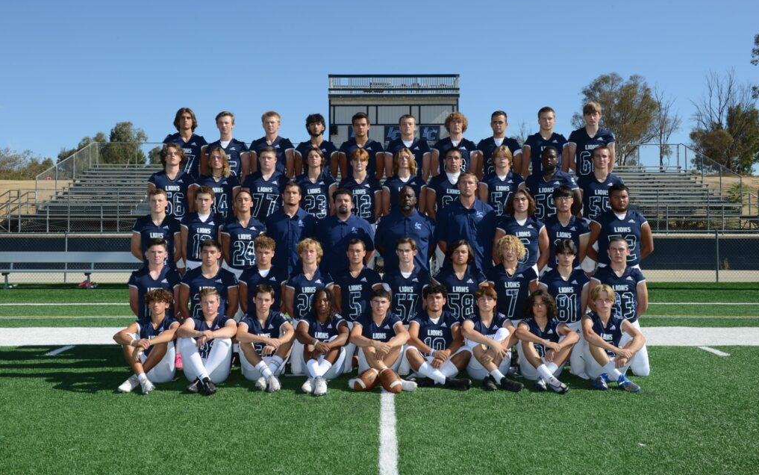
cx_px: 380
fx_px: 807
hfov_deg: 50.4
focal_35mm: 39
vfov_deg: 32.8
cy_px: 224
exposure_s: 1/250
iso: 200
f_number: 11
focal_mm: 38
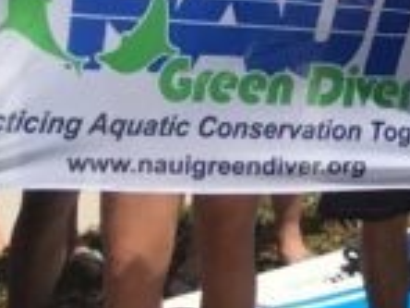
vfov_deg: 7.0
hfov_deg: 8.6
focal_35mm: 201
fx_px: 2381
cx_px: 1094
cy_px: -438
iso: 25
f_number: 2.2
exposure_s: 1/2331
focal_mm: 4.15
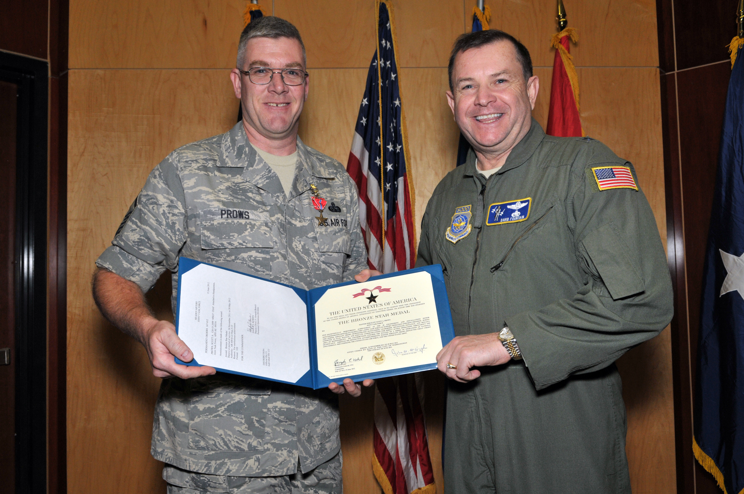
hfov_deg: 62.0
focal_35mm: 30
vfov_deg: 43.5
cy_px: 247
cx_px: 372
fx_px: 619
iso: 400
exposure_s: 1/125
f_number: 5.6
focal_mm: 20
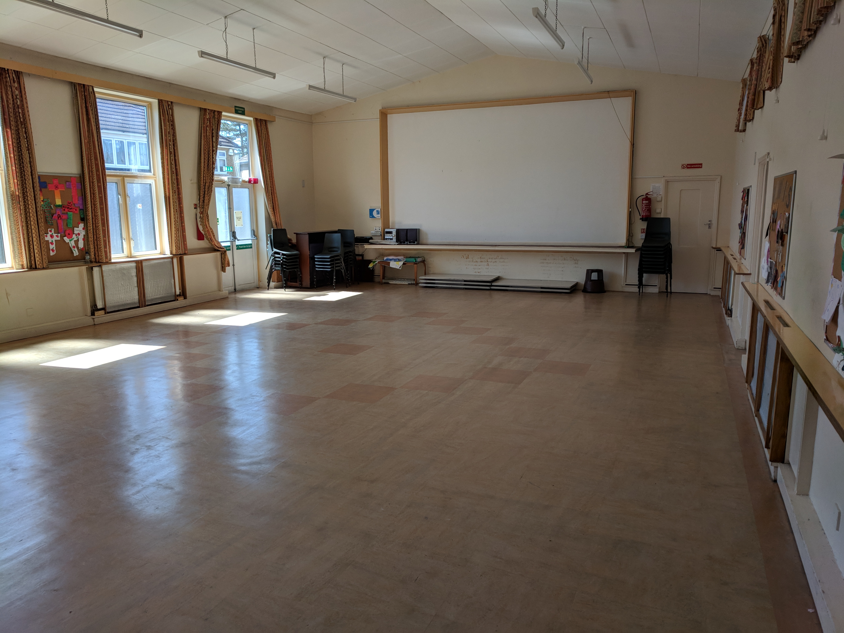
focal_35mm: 26
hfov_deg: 67.3
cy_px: 316
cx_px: 422
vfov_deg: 53.1
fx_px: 634
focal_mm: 4.67
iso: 50
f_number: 2
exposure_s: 1/342
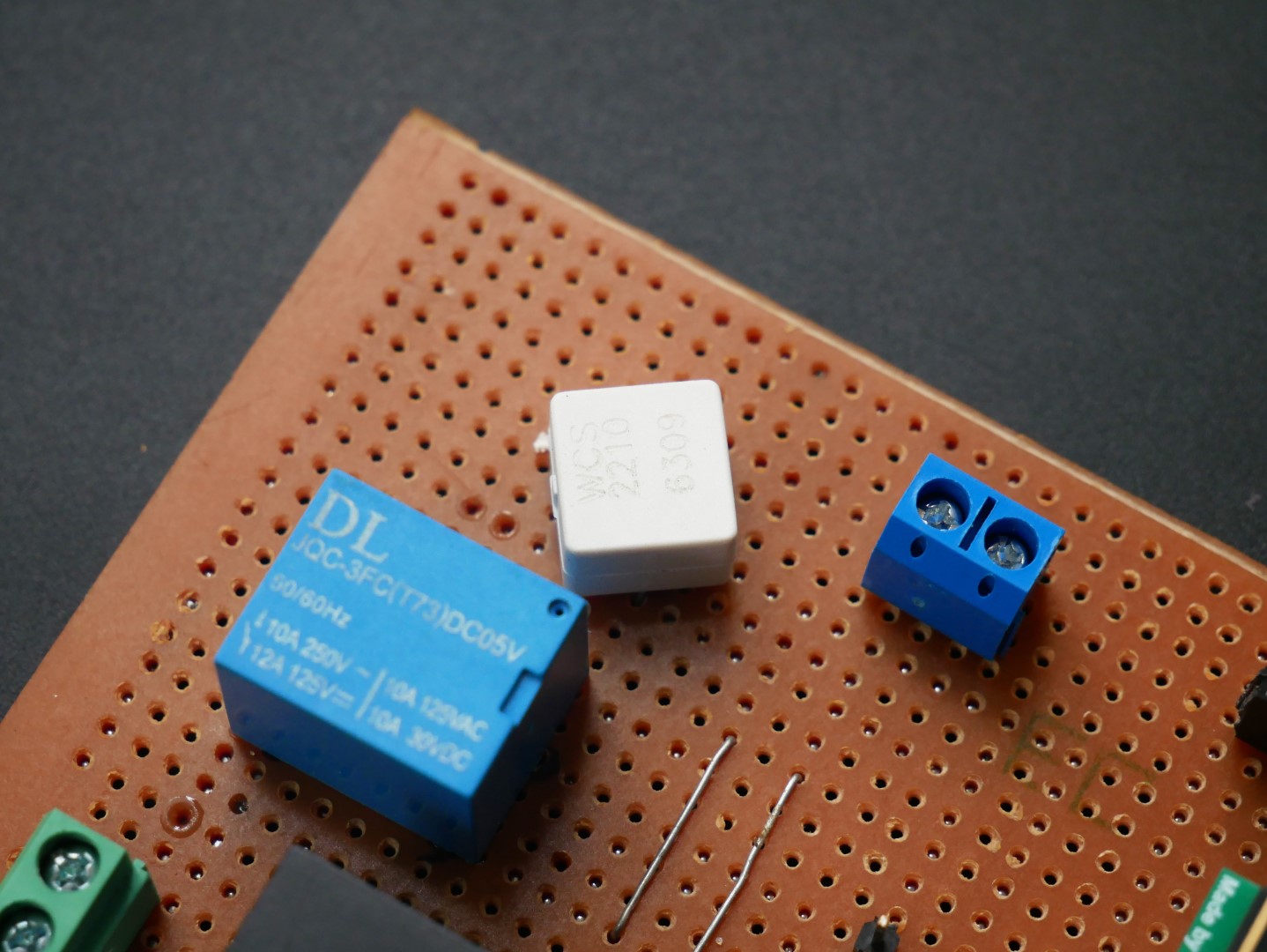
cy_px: 476
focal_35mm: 92
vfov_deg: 16.1
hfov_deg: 21.3
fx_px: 3369
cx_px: 634
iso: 800
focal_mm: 46
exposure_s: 1/60
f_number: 5.6
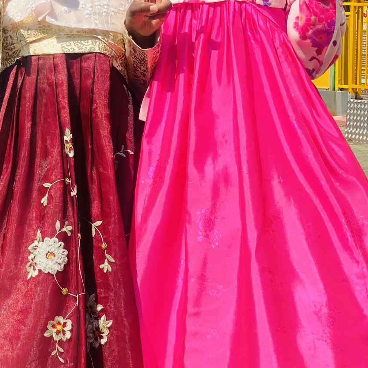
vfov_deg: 16.0
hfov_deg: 16.0
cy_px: 174
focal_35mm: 109
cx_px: 176
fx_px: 1311
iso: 20
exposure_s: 1/1712
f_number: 2
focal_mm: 6
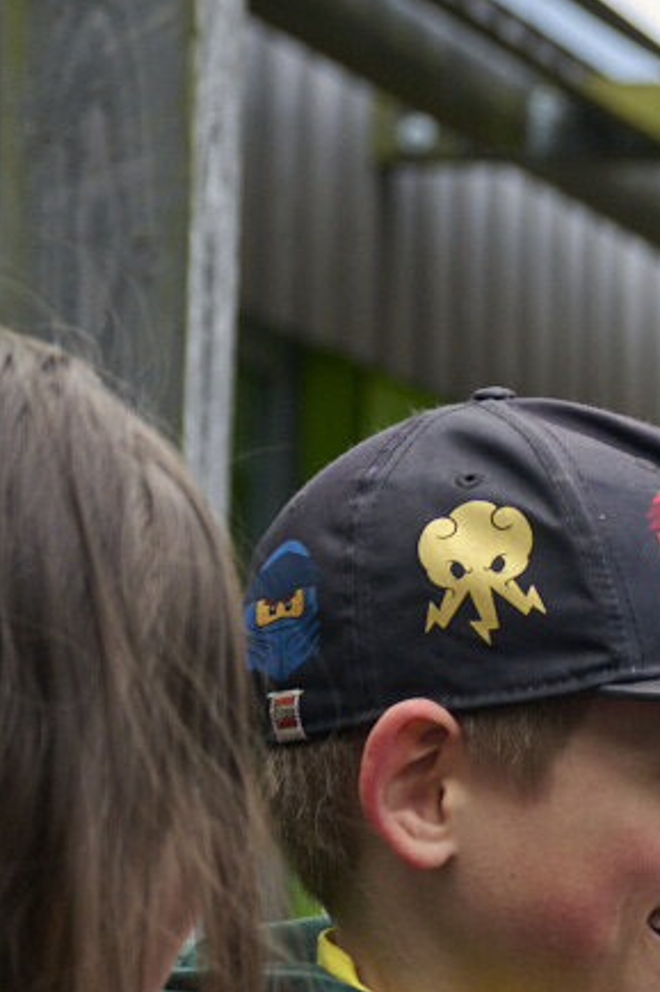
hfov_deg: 6.4
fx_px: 5201
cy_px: 659
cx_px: 2224
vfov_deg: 10.9
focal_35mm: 189
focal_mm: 41
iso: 200
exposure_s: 1/500
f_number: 3.5
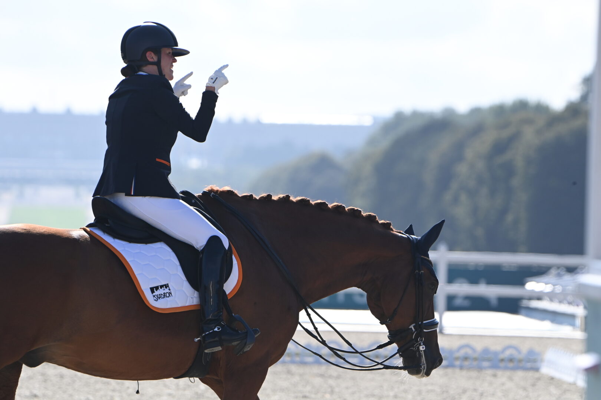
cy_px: 200
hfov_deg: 4.9
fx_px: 7011
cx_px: 300
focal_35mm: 420
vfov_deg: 3.3
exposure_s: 1/1000
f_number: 10
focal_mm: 420
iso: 640
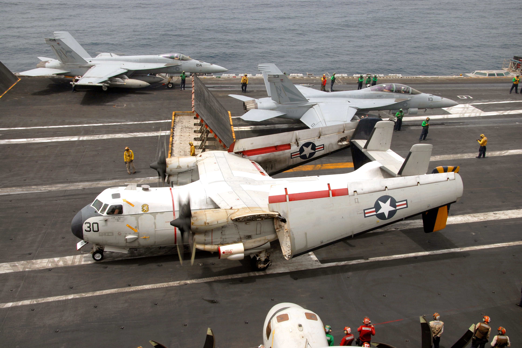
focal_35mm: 40
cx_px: 261
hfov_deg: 47.9
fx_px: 587
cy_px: 174
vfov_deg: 33.0
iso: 100
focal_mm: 27
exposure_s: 1/200
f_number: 10
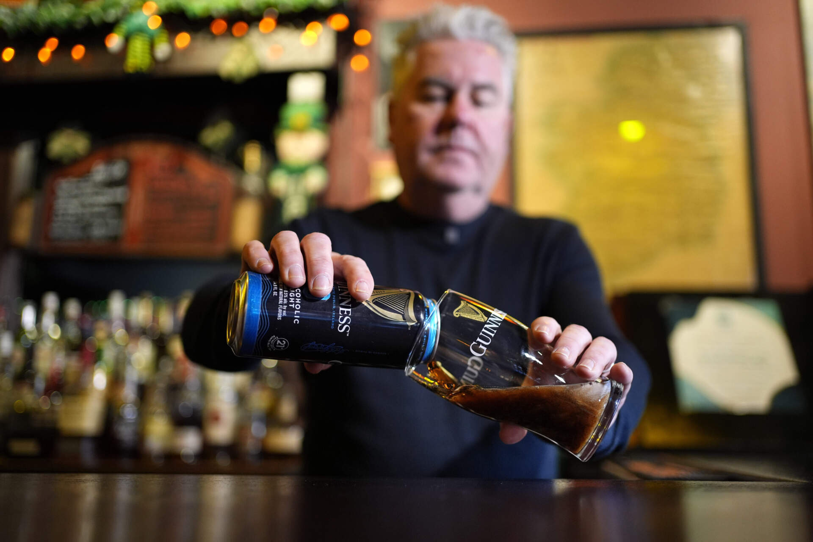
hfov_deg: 54.4
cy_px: 271
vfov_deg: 37.9
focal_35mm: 35
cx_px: 406
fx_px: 790
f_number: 1.8
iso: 1600
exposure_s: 1/400
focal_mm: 35
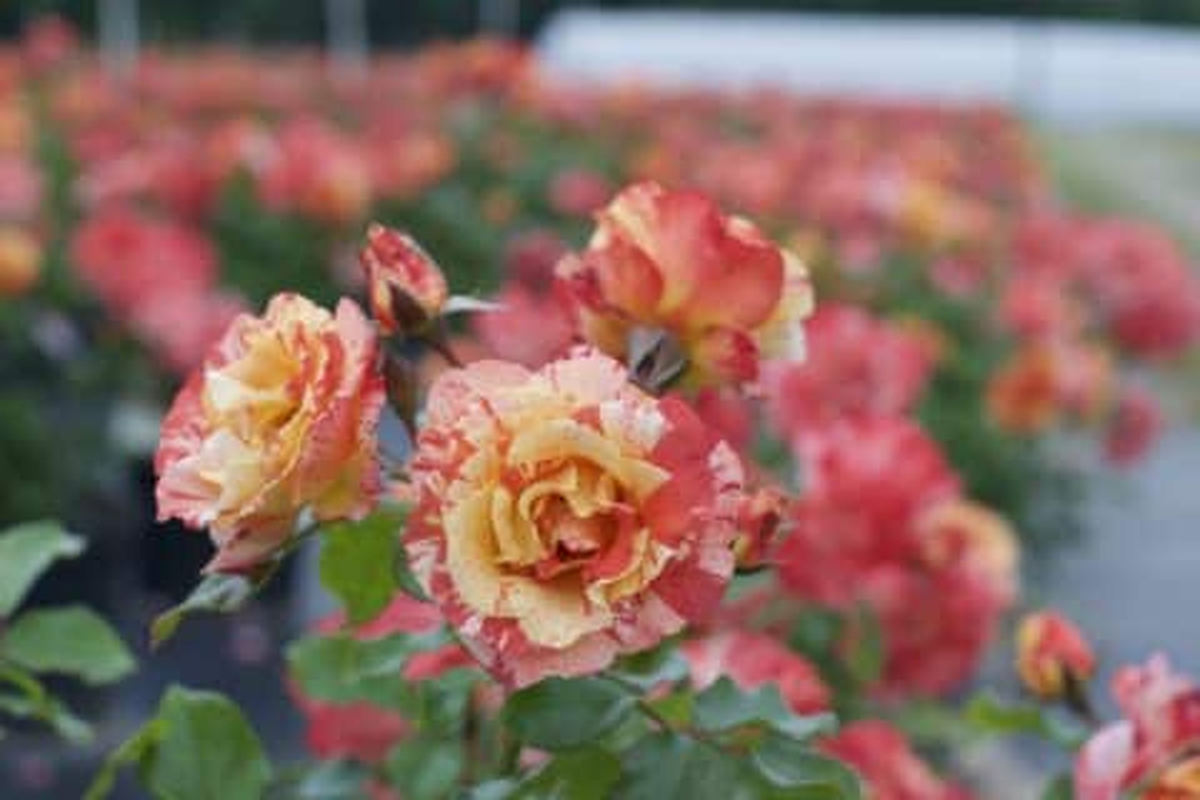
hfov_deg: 27.0
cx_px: 600
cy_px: 400
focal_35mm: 75
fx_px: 2500
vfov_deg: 18.2
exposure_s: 1/125
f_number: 5.6
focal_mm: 50
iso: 400
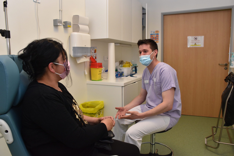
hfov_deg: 67.4
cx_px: 117
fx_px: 175
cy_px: 78
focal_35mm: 27
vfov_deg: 47.9
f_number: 7.1
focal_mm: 18
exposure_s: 1/60
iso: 1000
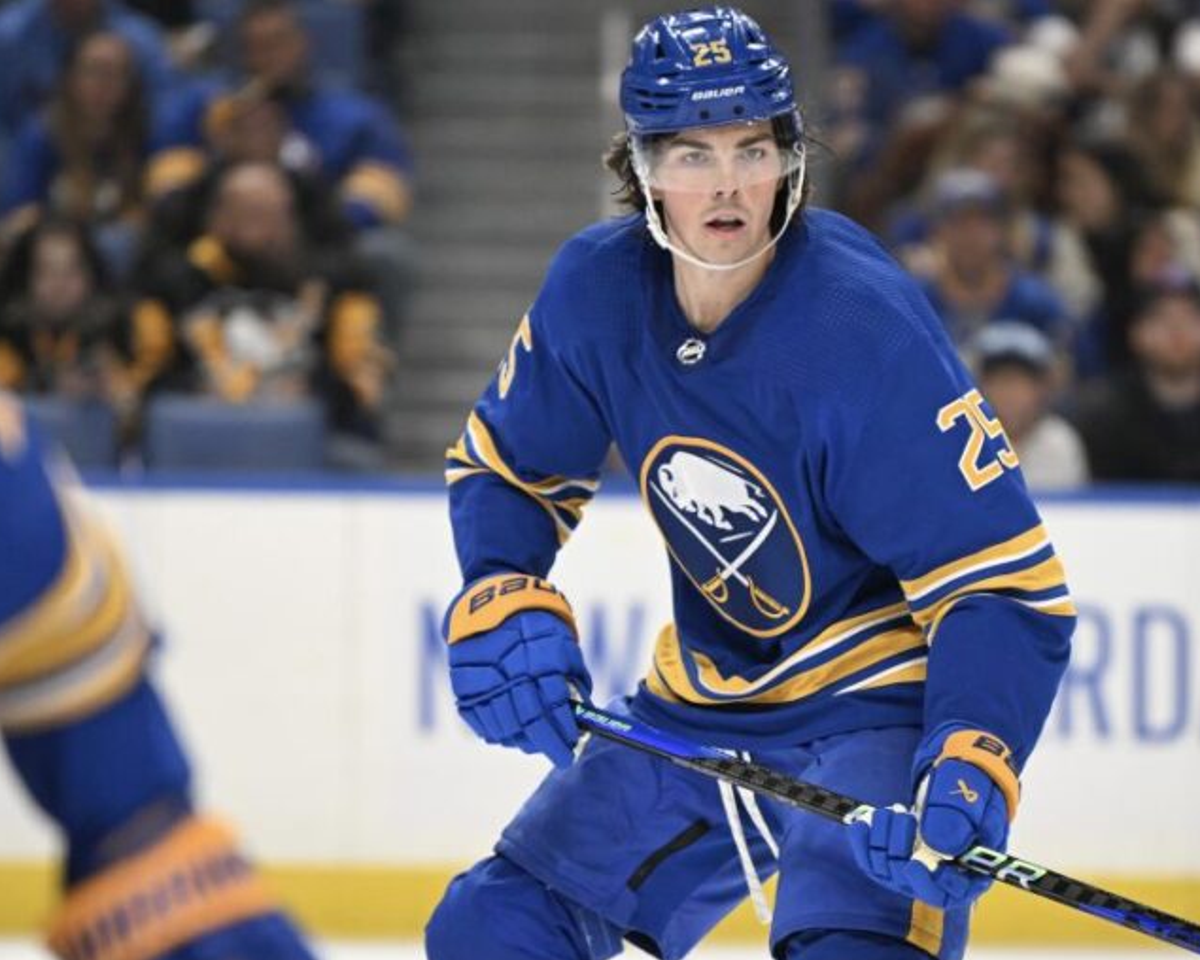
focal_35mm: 227
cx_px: 716
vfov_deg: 6.8
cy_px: 482
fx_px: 8062
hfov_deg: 8.5
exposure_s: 1/2000
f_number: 3.2
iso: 3200
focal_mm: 200
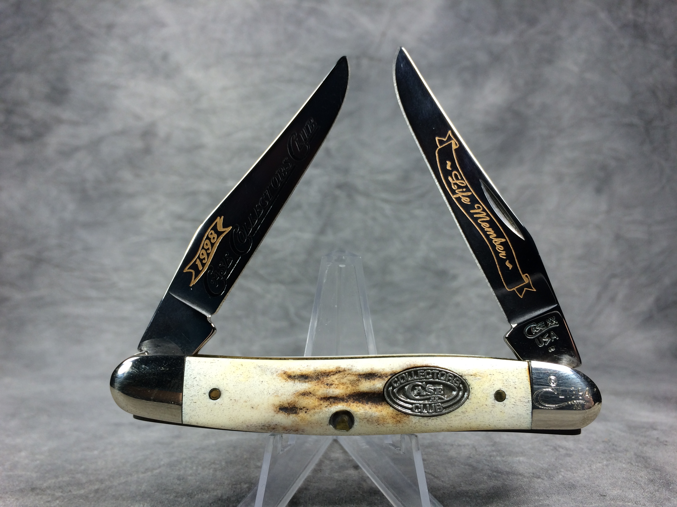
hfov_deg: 61.7
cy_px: 254
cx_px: 338
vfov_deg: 48.2
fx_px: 567
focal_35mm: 29
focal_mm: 4.15
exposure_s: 1/120
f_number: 2.2
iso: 32
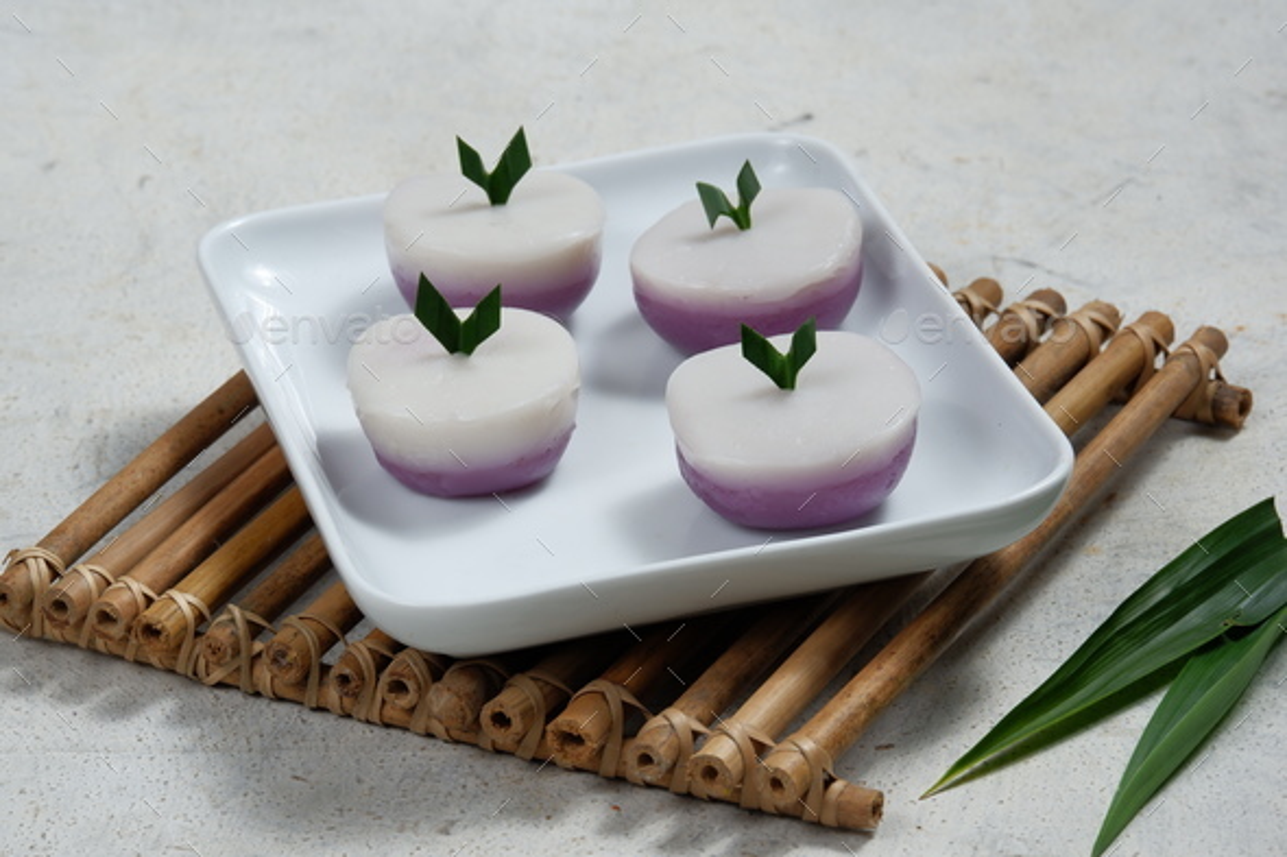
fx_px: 5111
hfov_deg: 14.4
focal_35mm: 143
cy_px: 428
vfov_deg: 9.6
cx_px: 644
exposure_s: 1/50
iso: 200
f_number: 10
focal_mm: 95.4
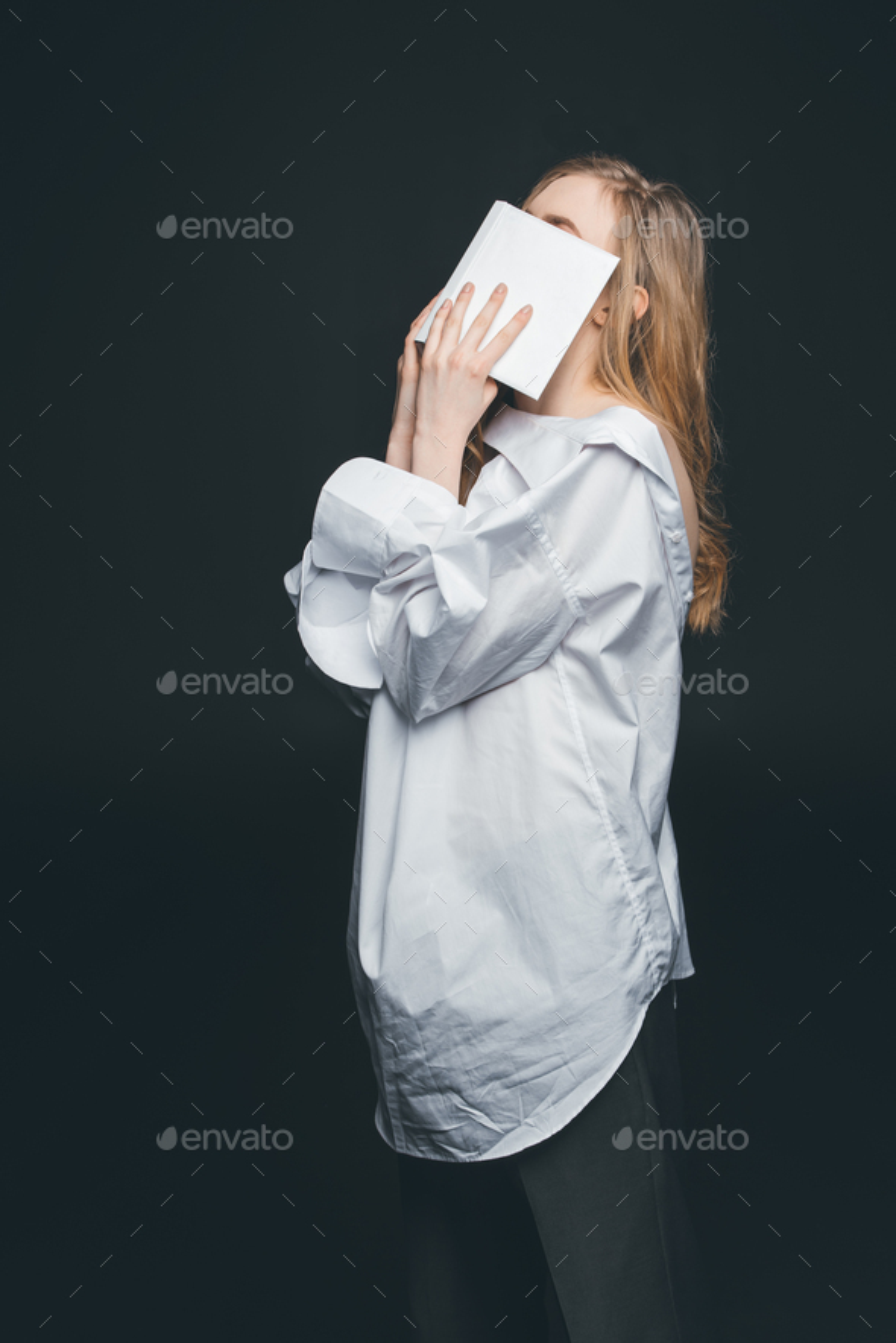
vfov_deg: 28.8
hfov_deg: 19.5
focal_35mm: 70
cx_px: 448
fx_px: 2611
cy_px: 672
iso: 80
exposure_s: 1/160
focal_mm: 70
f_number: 8
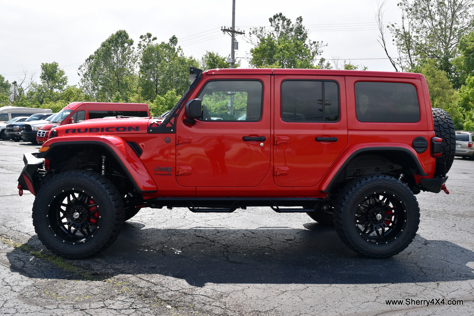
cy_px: 158
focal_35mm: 36
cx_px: 237
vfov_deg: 36.9
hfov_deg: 53.1
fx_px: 474
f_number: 8
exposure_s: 1/250
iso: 320
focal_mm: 24
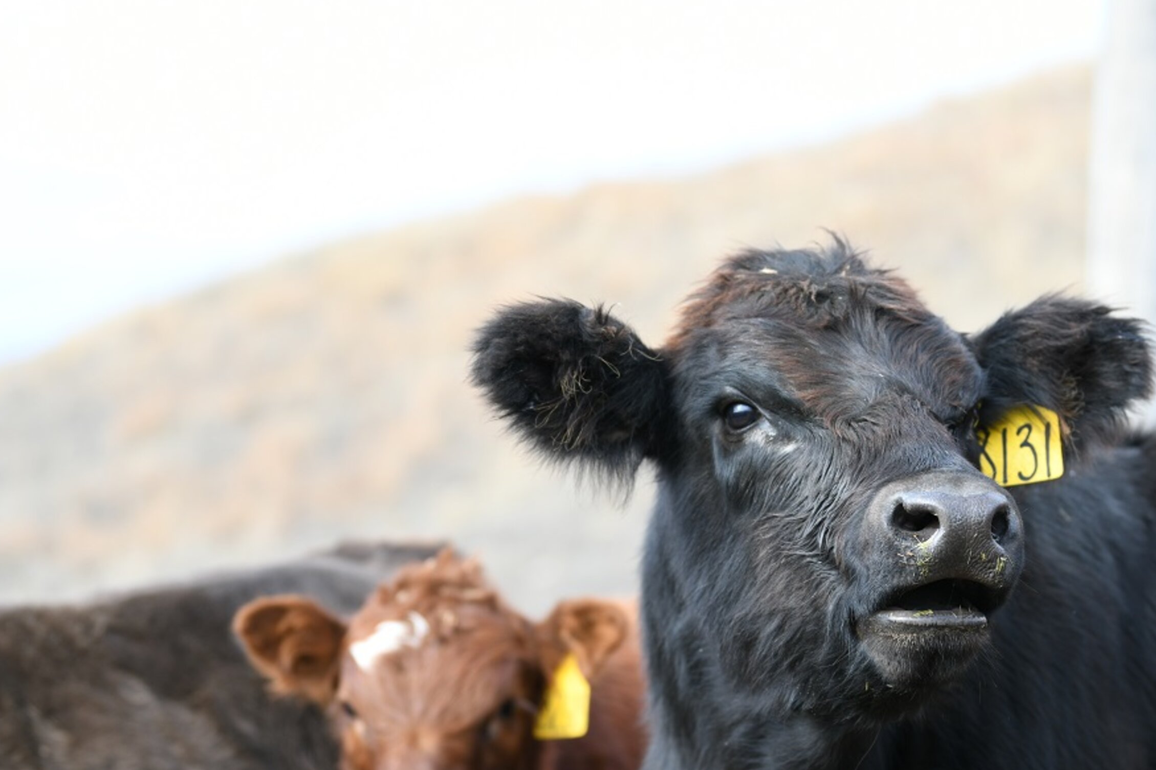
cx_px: 610
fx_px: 3820
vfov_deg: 11.5
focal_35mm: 119
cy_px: 554
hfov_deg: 17.2
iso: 100
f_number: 2.8
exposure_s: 1/320
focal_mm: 70
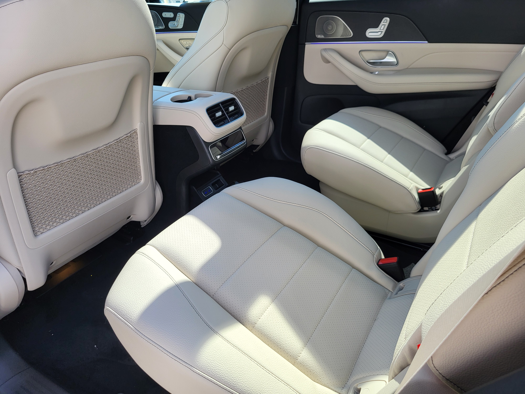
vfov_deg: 53.1
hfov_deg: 67.3
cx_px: 262
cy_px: 197
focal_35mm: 26
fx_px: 394
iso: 40
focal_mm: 5.4
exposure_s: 1/289
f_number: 1.8
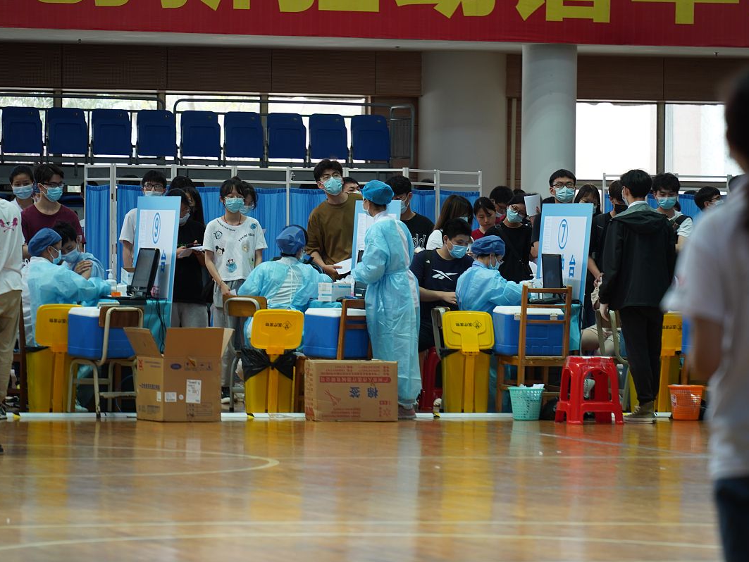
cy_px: 281
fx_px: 4697
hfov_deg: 9.1
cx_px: 414
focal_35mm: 217
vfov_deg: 6.9
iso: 800
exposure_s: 1/60
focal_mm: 200
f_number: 5.6
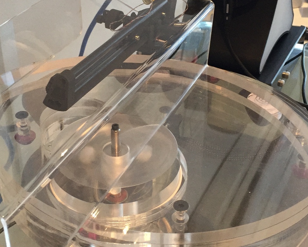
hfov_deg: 30.9
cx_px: 134
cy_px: 116
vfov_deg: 25.0
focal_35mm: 61
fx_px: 556
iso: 200
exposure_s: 1/33
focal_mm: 4.15
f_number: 2.2
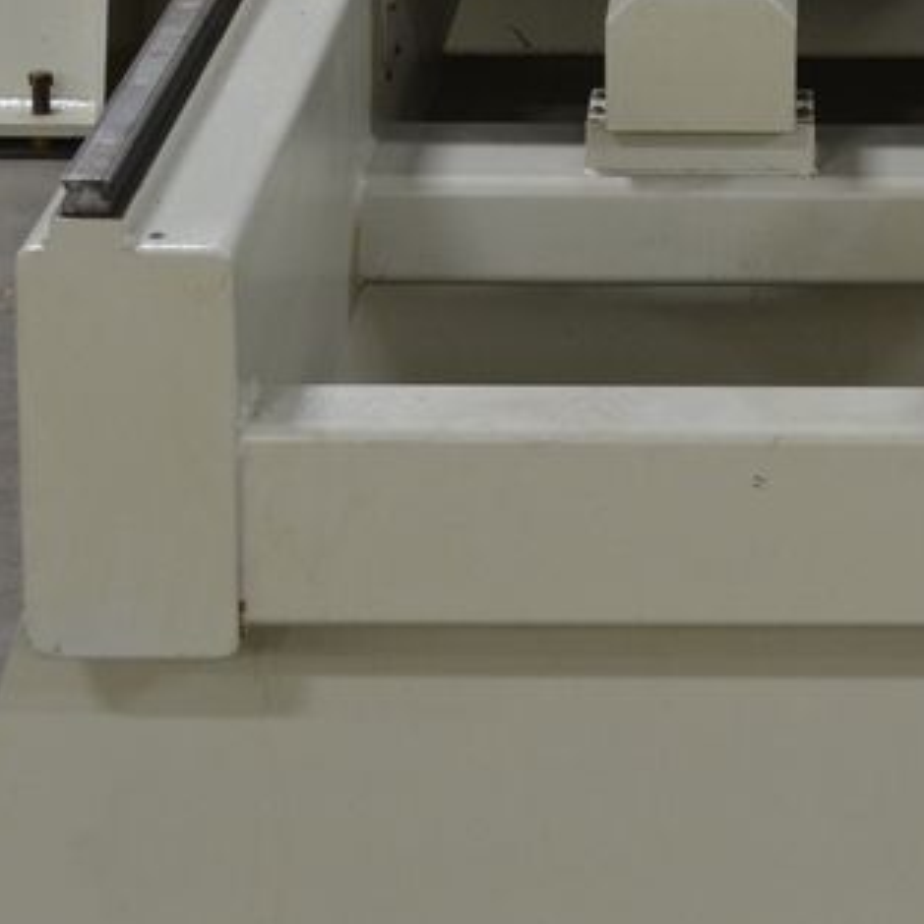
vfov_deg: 13.7
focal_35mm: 124
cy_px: -185
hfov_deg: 13.9
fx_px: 3745
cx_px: 877
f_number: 4
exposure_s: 1/50
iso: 400
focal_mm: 22
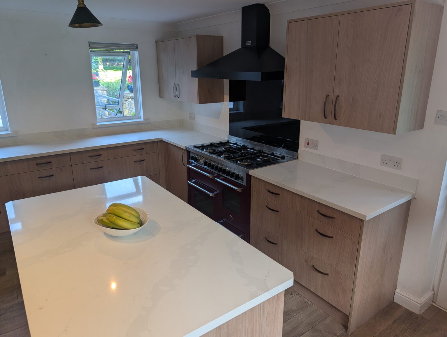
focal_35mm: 24
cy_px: 168
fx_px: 310
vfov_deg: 56.9
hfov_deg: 71.5
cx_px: 224
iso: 99
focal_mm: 6.9
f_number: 1.68
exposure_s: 1/94.5
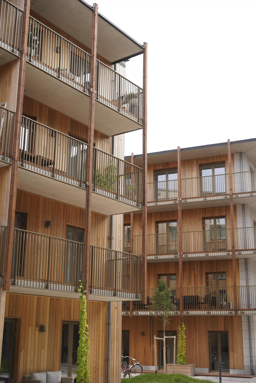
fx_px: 512
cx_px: 128
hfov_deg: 28.1
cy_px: 192
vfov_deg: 41.1
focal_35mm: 48
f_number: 4
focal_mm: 48
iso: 400
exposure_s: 1/1000
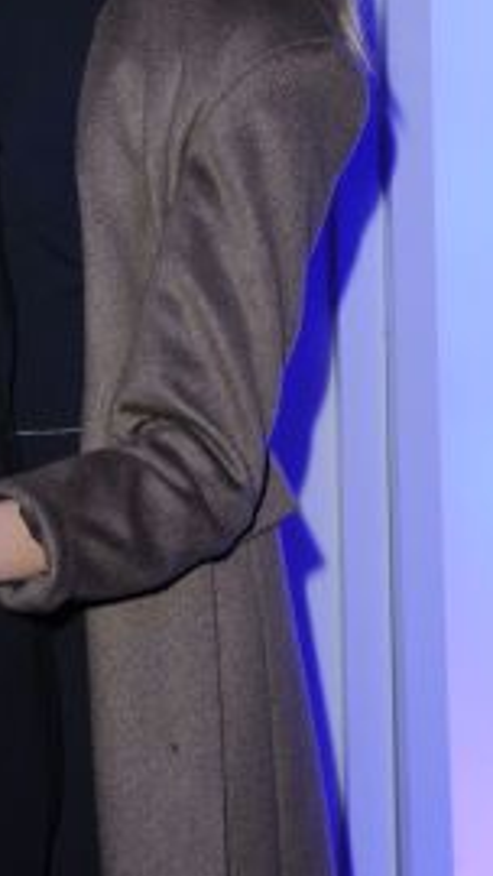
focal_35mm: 112
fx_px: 2601
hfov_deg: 10.8
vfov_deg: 19.0
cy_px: 216
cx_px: 91
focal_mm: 48
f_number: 5.6
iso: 1600
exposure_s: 1/50
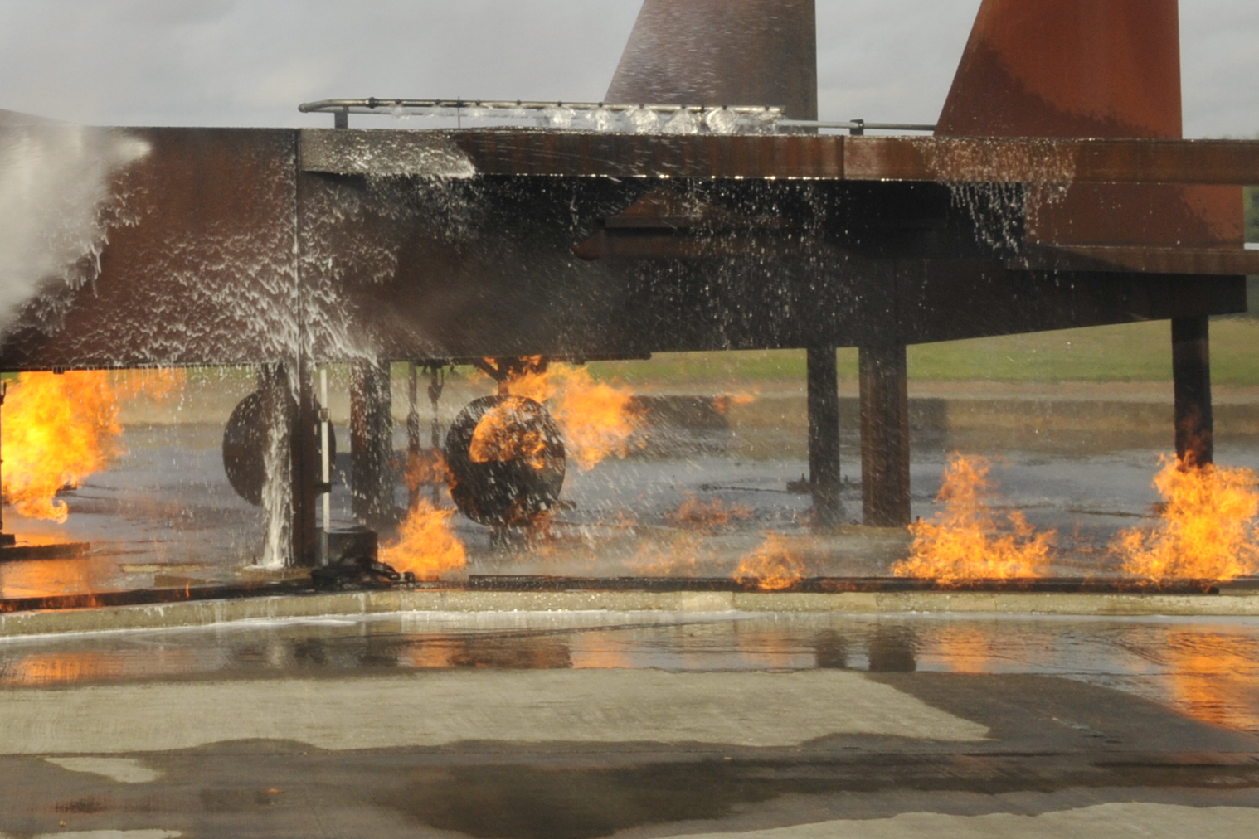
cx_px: -2
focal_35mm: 92
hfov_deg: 21.4
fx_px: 3219
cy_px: 95
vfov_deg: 14.7
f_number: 22
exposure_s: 1/125
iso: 400
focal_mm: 29
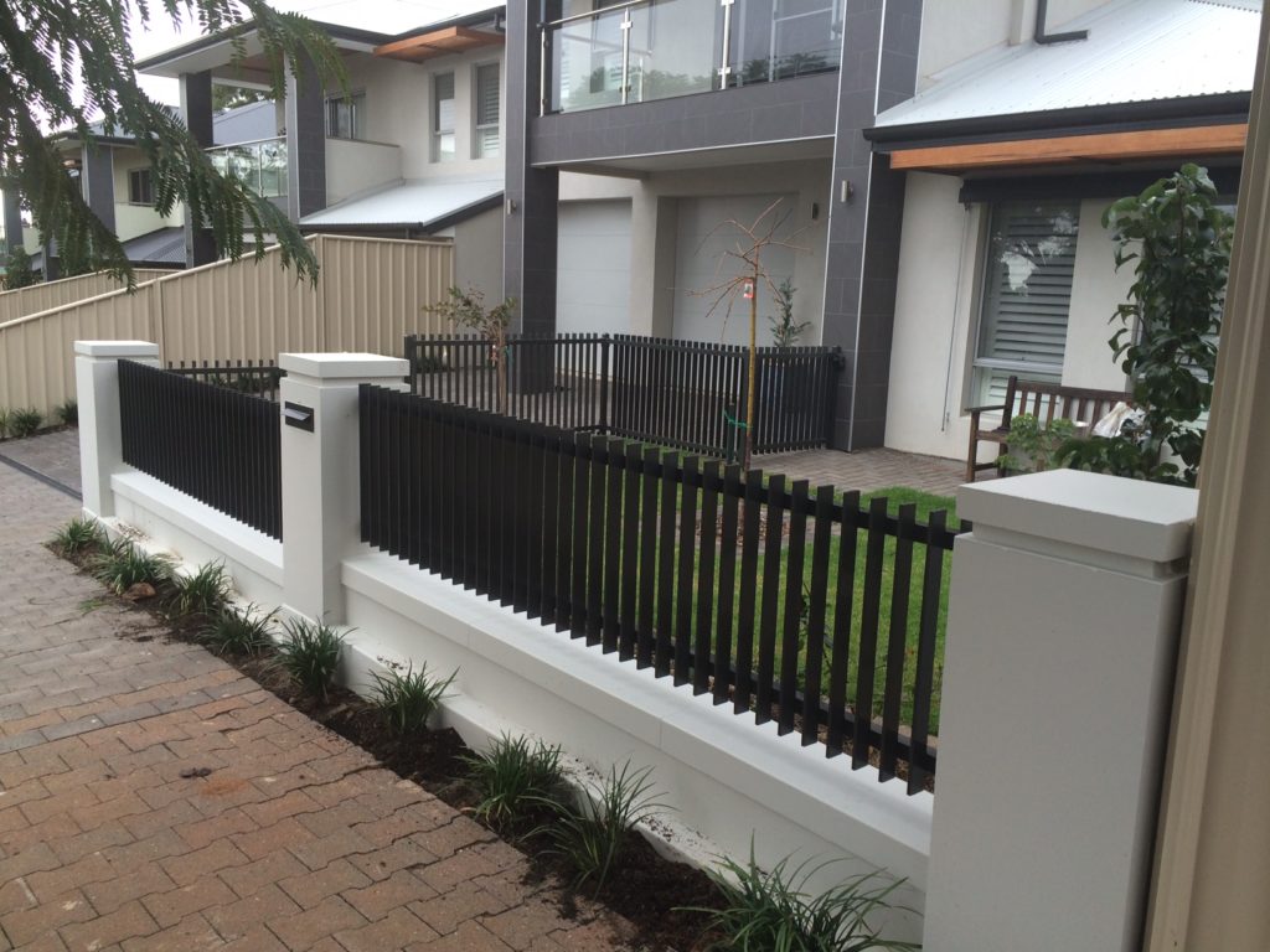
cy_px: 476
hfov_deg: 60.0
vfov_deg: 46.8
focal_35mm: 30
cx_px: 635
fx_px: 1101
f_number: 2.2
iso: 50
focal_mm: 4.12
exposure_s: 1/120
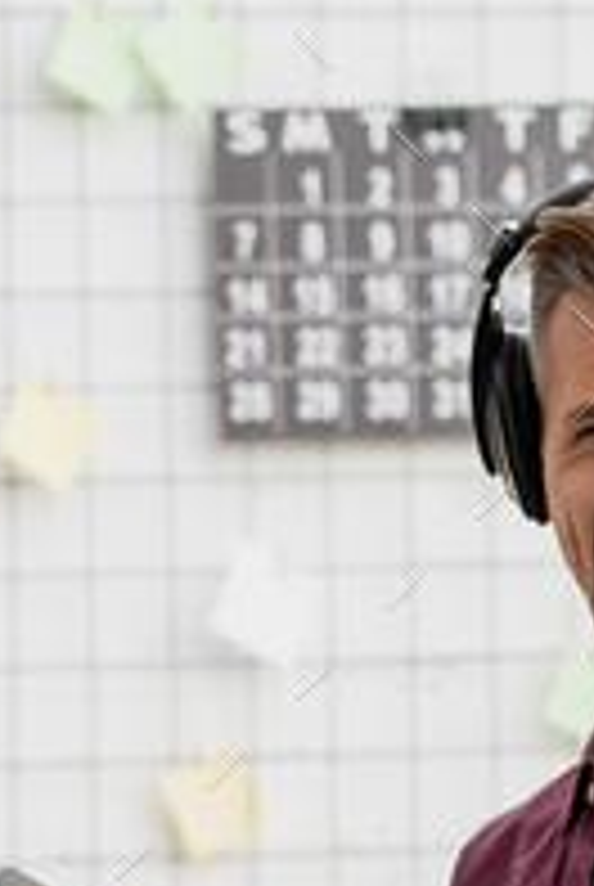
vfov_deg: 6.5
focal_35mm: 314
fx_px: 7744
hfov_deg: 4.4
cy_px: 1003
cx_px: 608
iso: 320
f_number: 3.2
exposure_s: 1/250
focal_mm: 70
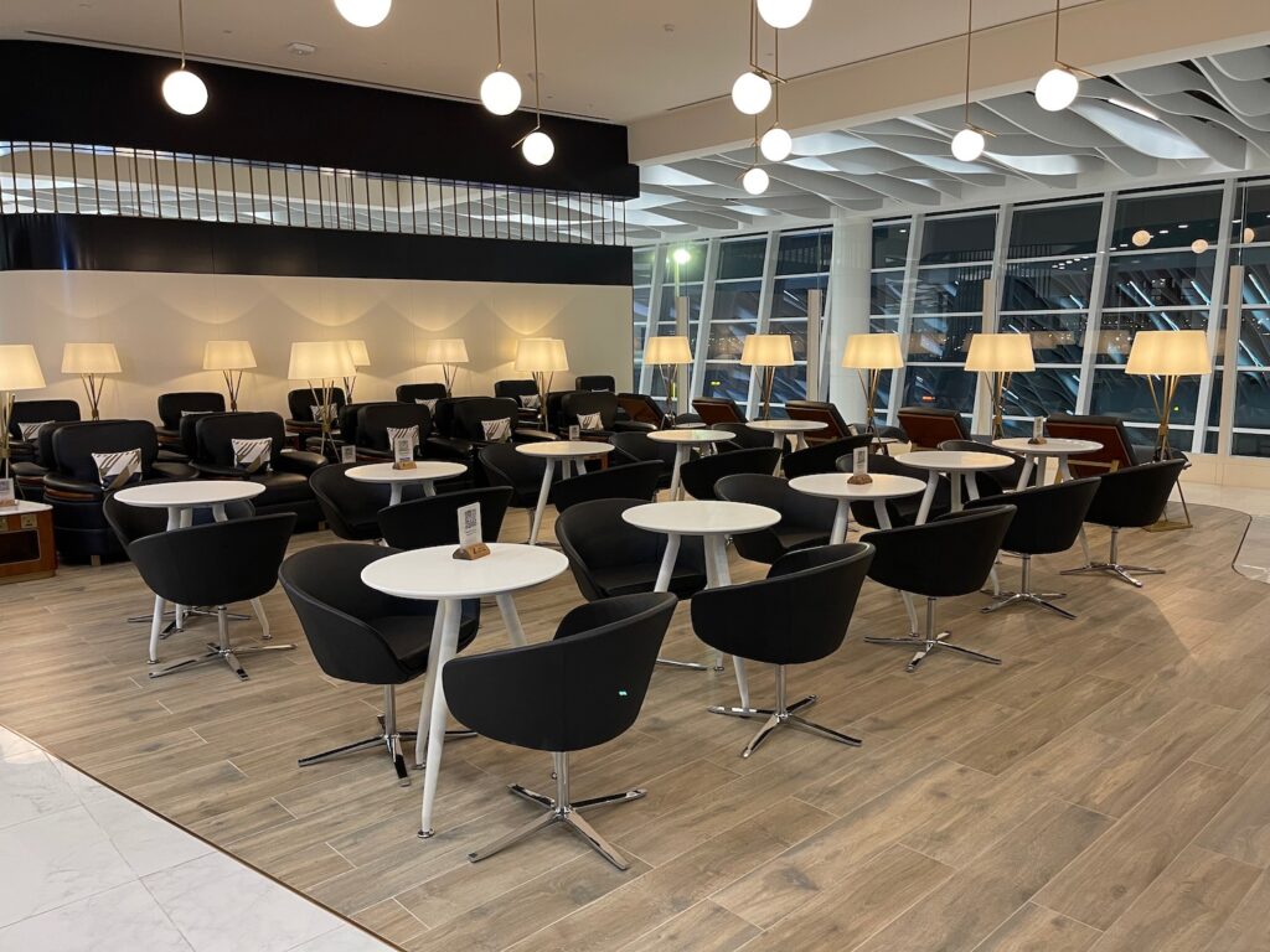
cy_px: 476
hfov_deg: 67.3
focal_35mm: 26
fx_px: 954
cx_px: 635
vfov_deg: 53.1
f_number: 1.6
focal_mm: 5.1
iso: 250
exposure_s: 1/50
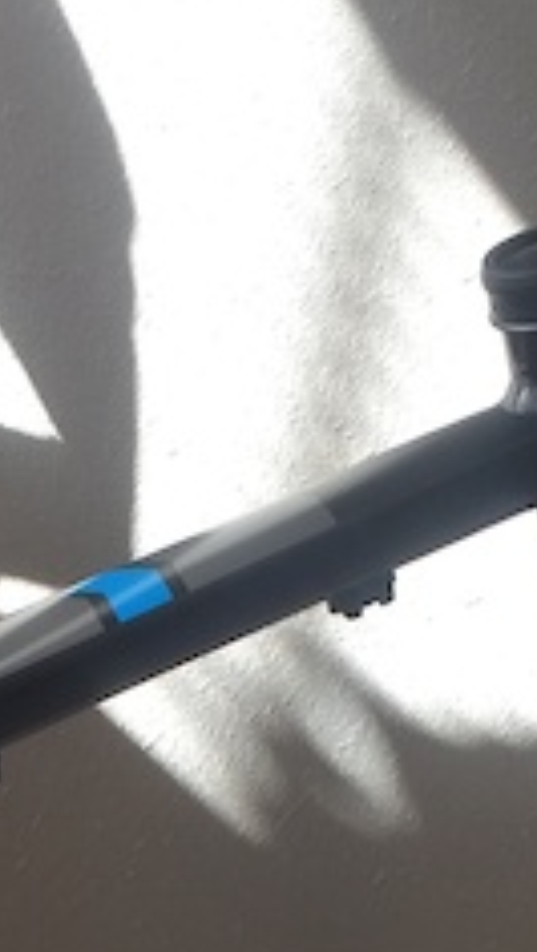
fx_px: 2705
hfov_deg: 11.3
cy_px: 992
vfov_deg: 19.3
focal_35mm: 107
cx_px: 109
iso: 32
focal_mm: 4.15
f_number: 2.2
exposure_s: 1/60
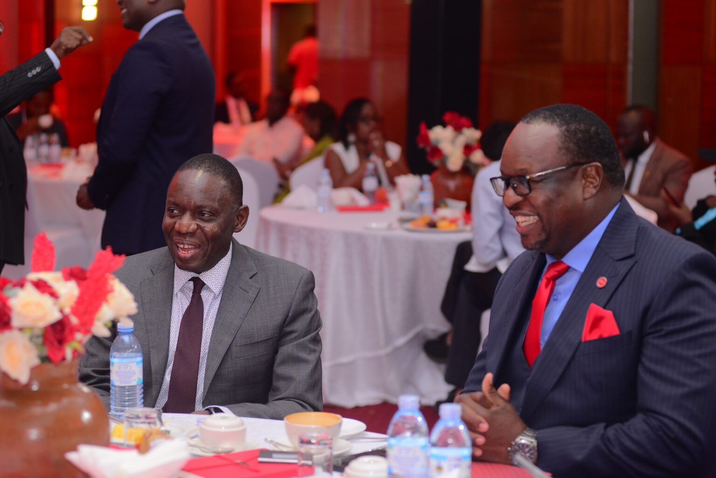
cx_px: 358
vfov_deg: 17.1
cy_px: 239
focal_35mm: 80
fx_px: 1591
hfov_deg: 25.4
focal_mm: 80
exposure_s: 1/200
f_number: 4
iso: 1000
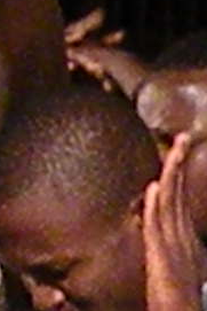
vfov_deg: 6.2
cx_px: 594
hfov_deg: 4.1
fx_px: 2842
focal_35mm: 330
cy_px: 267
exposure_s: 1/22.7
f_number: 3.2
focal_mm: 7.4
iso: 1600
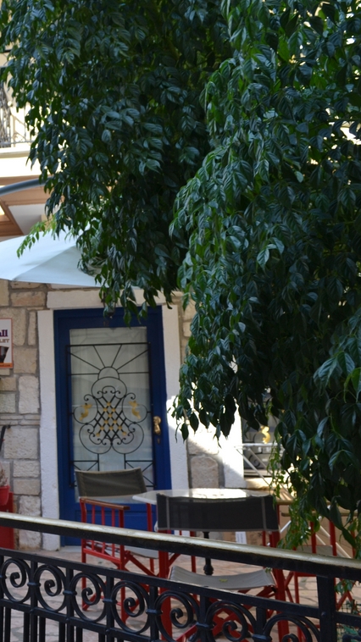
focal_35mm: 43
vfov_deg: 47.4
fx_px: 732
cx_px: -34
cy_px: 322
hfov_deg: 25.7
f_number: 5.6
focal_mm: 18
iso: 180
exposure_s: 1/125
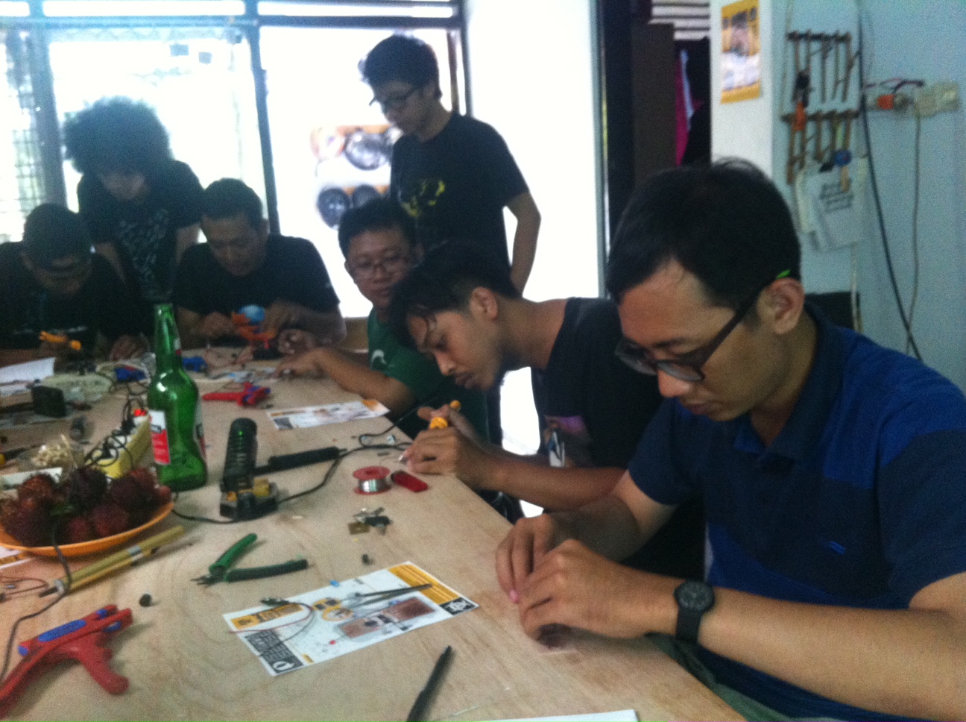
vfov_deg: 40.6
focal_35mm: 35
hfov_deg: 52.7
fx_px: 975
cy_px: 361
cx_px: 483
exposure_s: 1/15
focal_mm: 3.85
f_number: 2.8
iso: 400
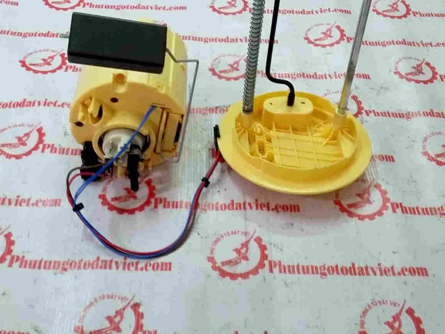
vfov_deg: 32.8
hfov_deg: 42.9
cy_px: 151
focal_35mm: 44
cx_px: 204
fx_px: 566
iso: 250
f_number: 2.2
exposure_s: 1/17
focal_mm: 3.3
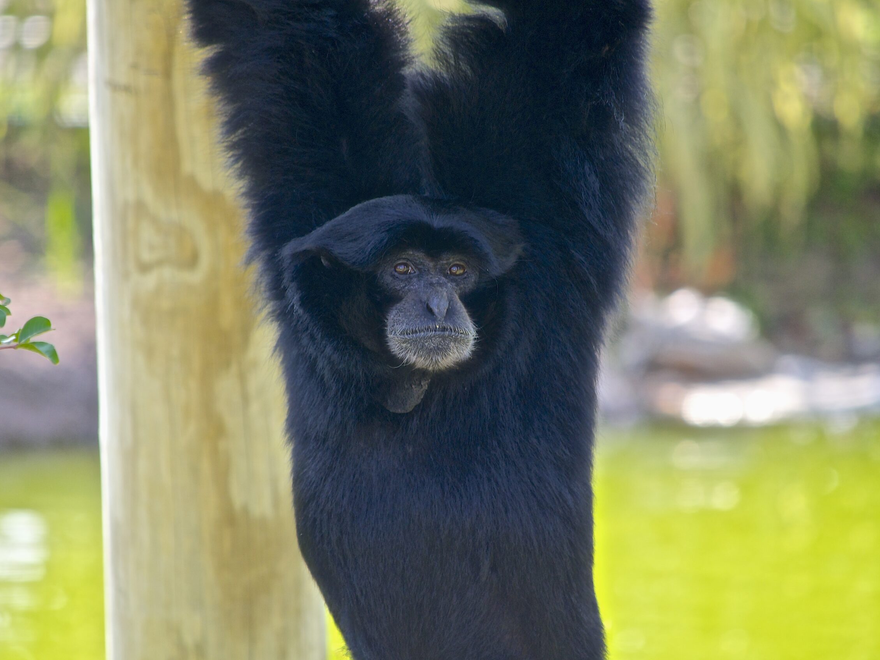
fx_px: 12457
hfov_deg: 4.0
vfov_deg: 3.0
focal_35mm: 490
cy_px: 330
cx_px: 443
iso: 250
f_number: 5.6
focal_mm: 300
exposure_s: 1/250
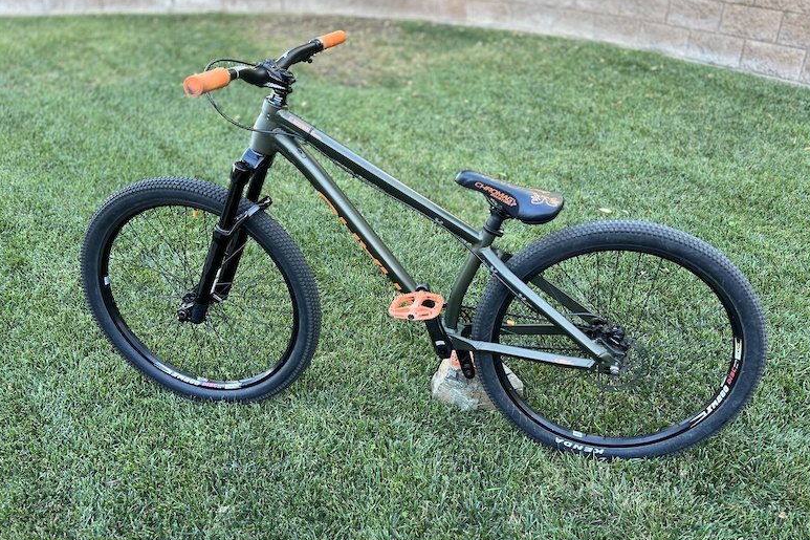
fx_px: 630
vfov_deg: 46.4
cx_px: 416
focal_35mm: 28
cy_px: 261
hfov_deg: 65.5
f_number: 1.5
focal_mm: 5.7
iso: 64
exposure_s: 1/121
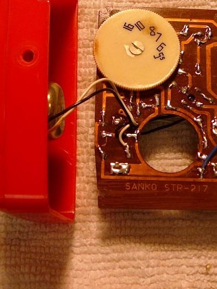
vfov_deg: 35.9
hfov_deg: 27.4
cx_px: 131
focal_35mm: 53
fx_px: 443
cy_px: 102
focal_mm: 5.2
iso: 100
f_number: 2.8
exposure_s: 1/40
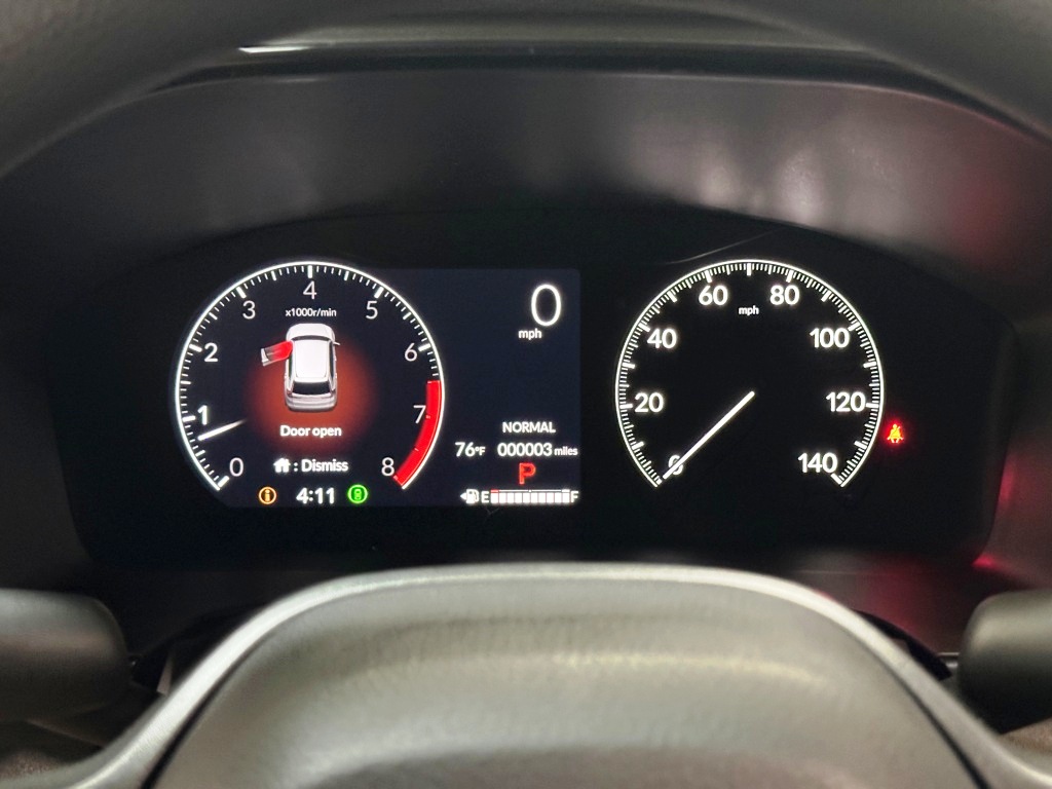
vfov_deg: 30.3
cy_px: 394
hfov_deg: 39.7
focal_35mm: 48
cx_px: 526
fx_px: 1459
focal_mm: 6.86
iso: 640
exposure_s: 1/24
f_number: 1.78
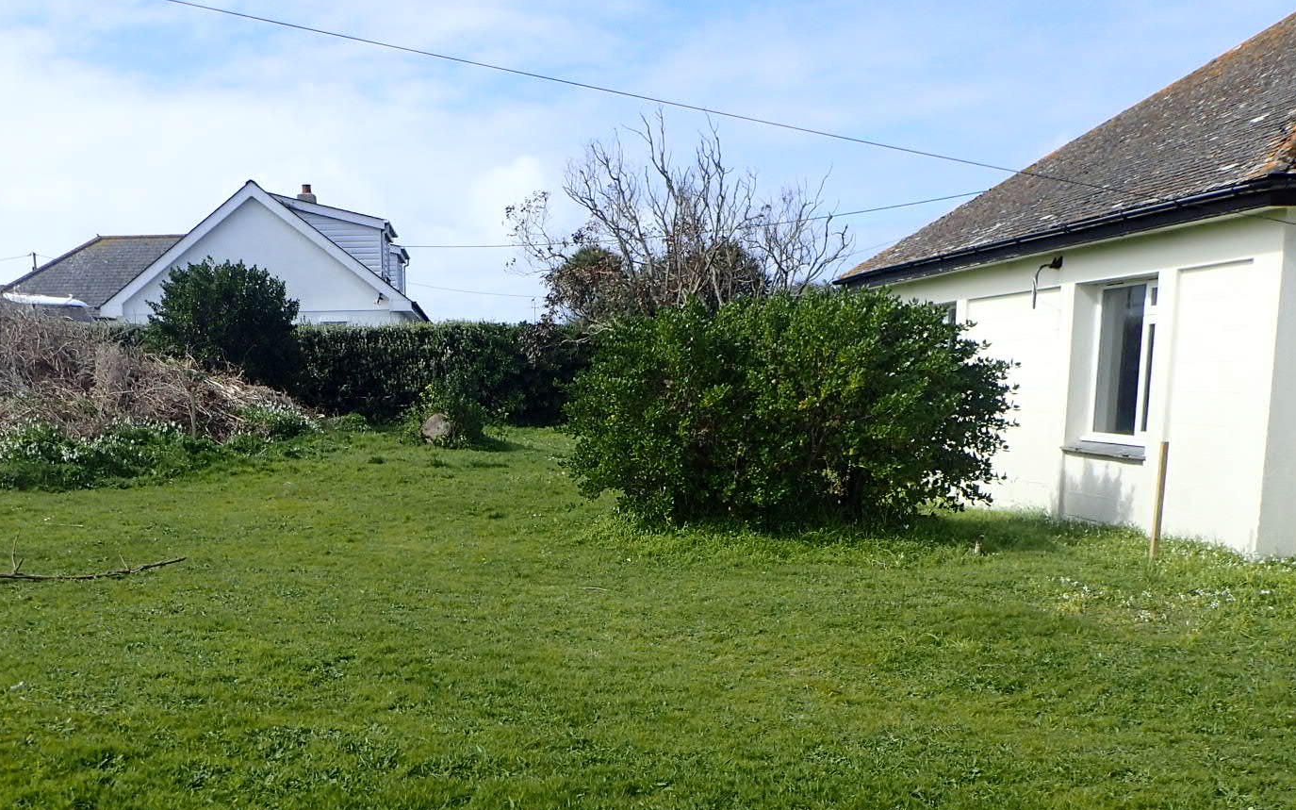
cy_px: 611
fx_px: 1307
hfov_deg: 51.6
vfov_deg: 33.7
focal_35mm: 37
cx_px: 418
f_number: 8
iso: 100
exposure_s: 1/160
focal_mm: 4.5
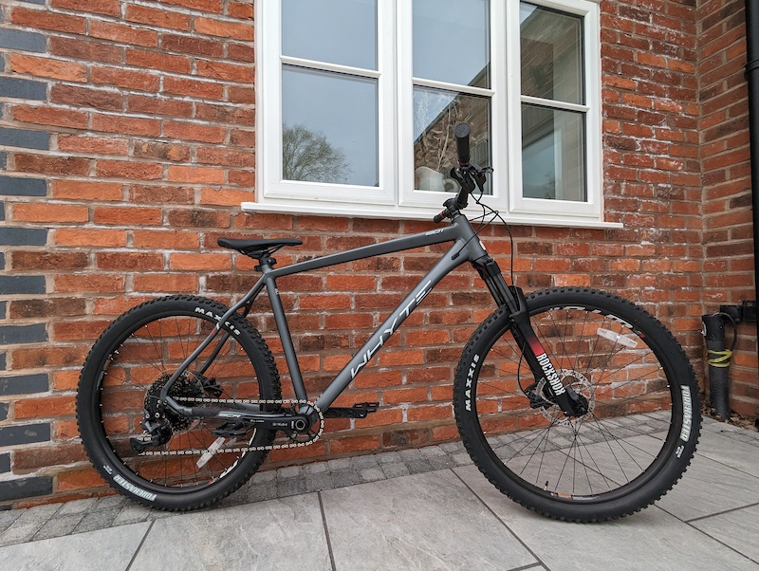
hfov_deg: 94.4
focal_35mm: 16
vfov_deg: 78.2
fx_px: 351
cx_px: 380
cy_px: 286
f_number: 2.2
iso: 46
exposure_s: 1/480
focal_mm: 2.35
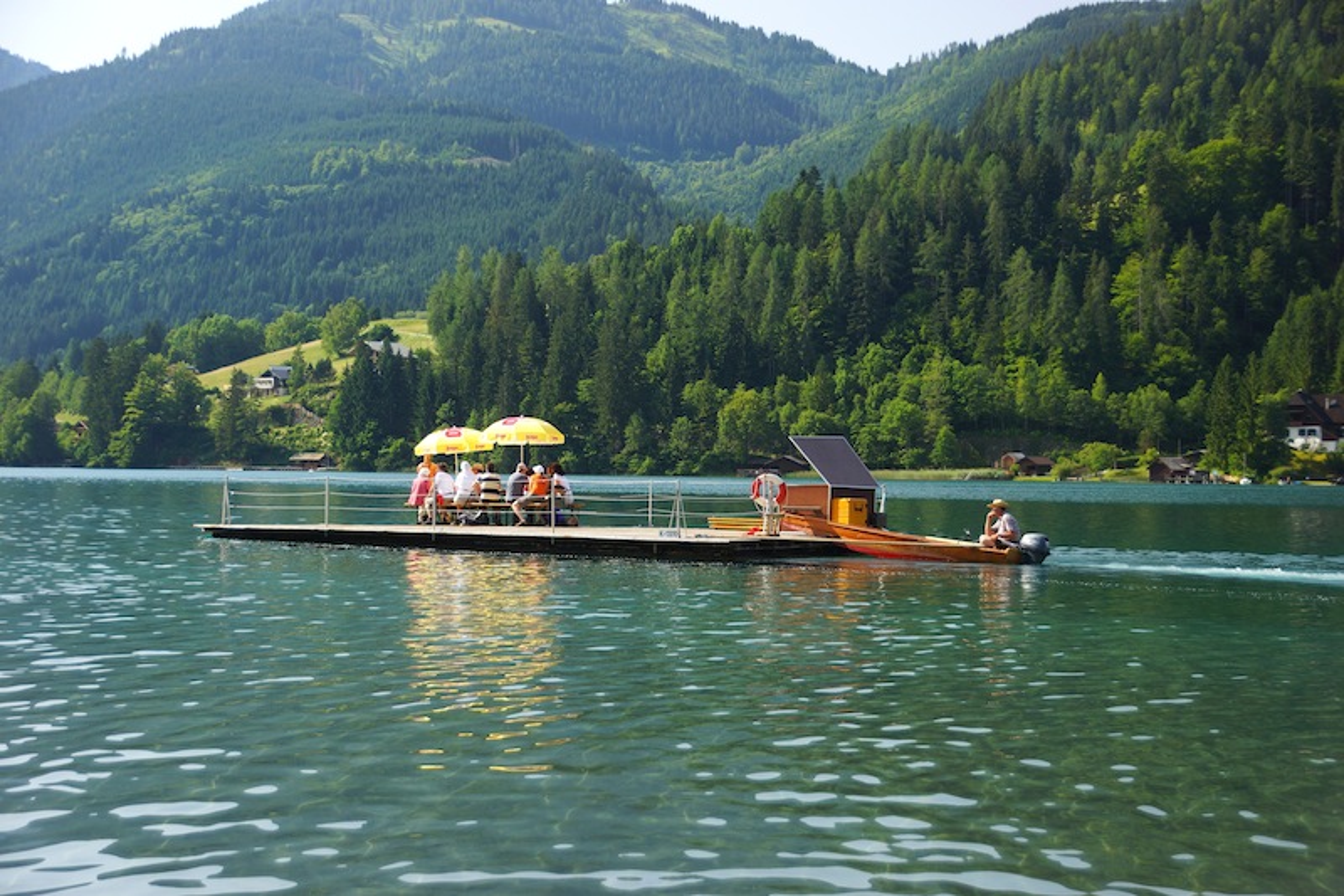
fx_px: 1959
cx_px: 672
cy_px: 448
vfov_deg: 25.7
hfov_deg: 37.9
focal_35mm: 52
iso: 100
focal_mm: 35
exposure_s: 1/160
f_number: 4.5
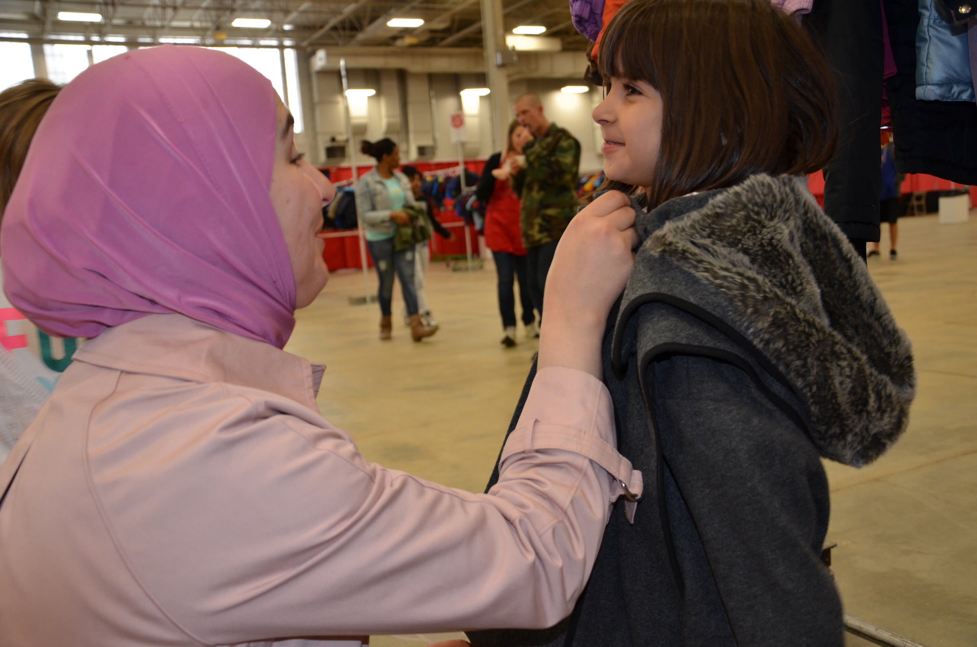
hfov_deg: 53.2
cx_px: 488
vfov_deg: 36.7
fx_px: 975
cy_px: 324
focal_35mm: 36
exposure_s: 1/100
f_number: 3.8
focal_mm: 24
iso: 400
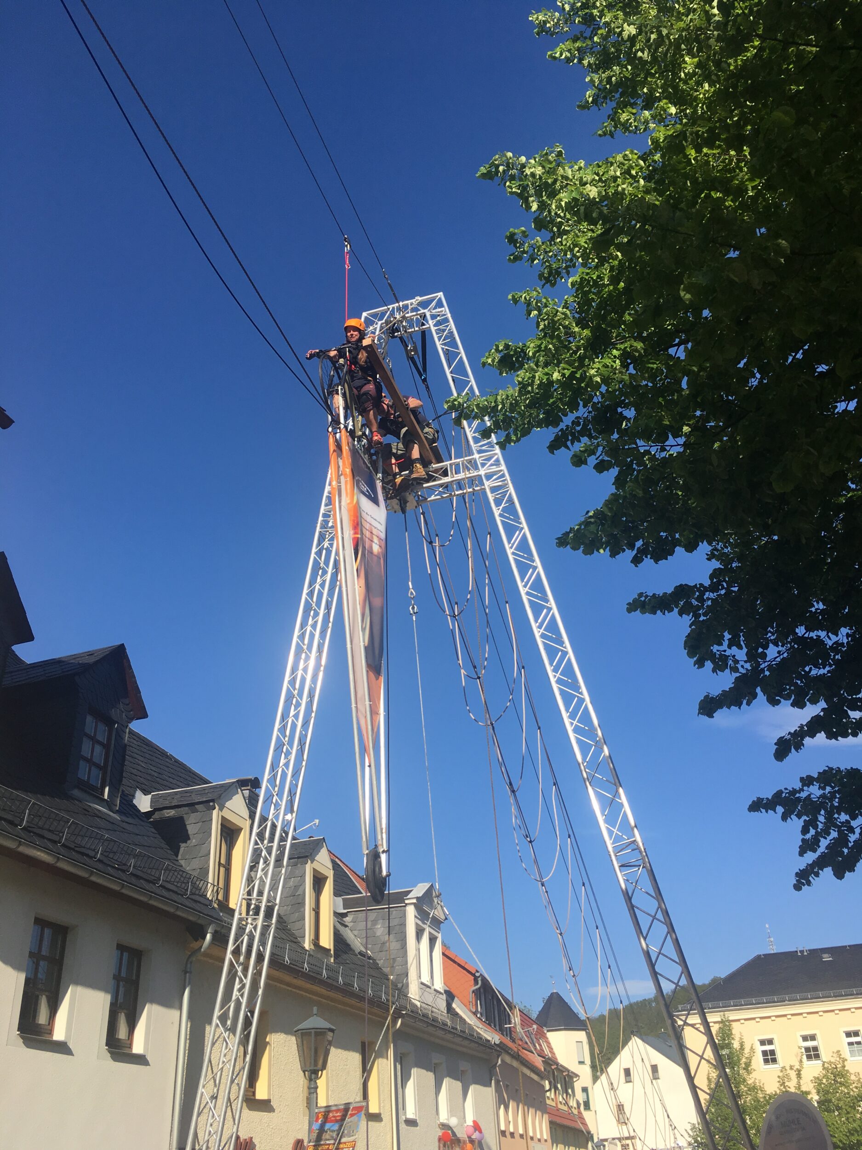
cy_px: 575
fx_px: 963
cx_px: 431
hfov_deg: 48.2
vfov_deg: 61.7
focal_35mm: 29
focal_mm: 4.15
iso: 25
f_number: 2.2
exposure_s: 1/1425
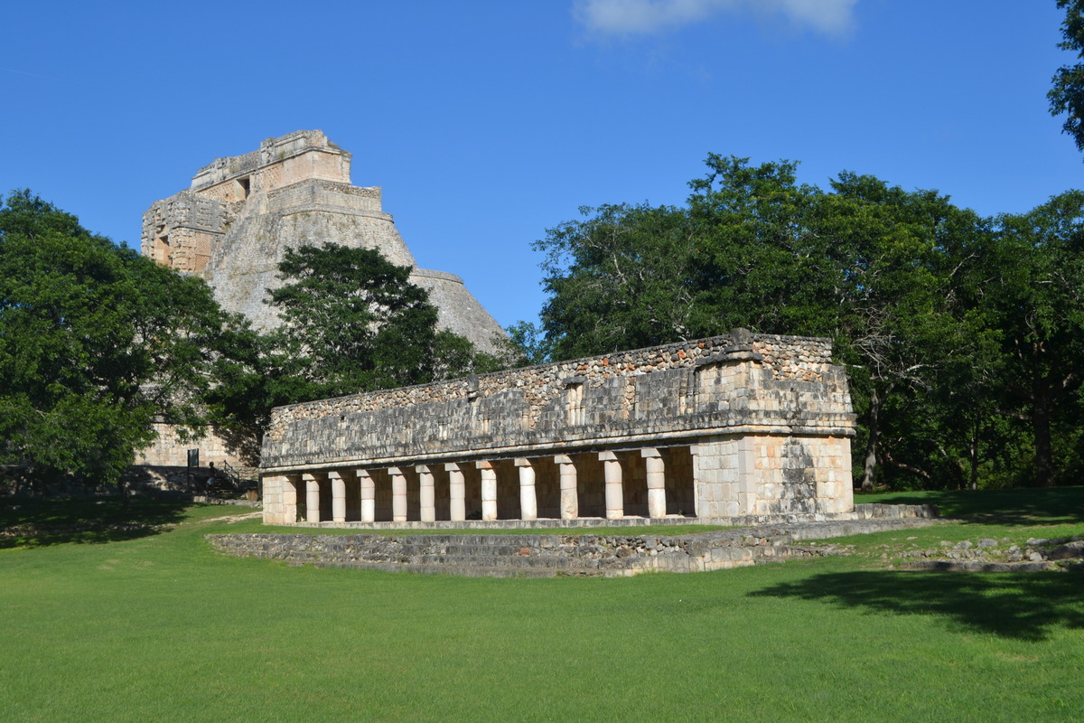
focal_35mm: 48
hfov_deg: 41.1
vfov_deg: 28.1
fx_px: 1445
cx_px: 542
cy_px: 362
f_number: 8
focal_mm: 32
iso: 100
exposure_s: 1/320
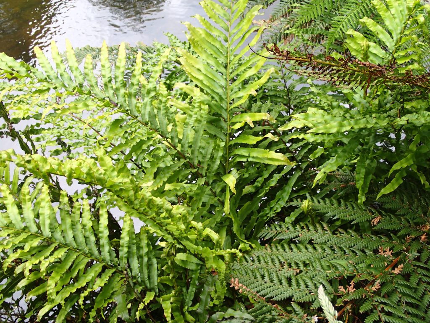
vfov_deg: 33.6
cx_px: 215
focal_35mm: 43
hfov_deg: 43.9
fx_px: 534
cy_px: 162
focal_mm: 7.86
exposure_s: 1/100
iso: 100
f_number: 4
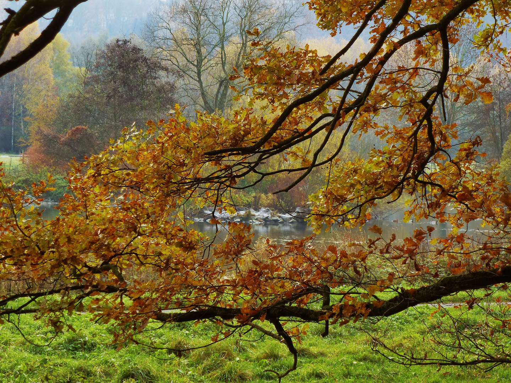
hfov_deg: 14.8
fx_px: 1963
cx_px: 256
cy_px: 192
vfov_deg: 11.1
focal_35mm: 133
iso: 250
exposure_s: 1/80
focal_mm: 21.7
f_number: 5.1
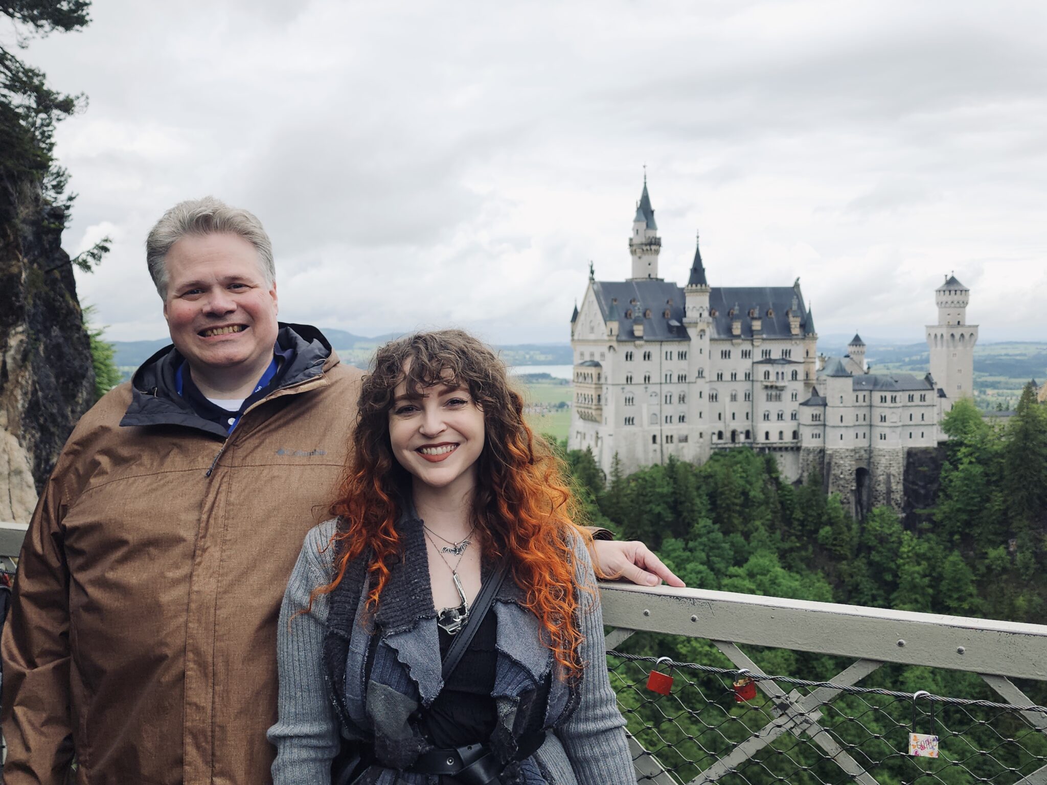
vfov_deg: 58.9
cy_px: 392
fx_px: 696
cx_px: 524
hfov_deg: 73.9
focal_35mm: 23
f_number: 1.8
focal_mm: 6.4
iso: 12
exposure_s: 1/673
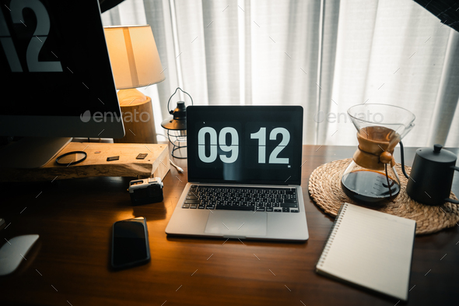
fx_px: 306
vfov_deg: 53.1
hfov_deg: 73.8
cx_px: 230
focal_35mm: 24
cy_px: 153
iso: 640
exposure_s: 1/60
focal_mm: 24
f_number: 1.4
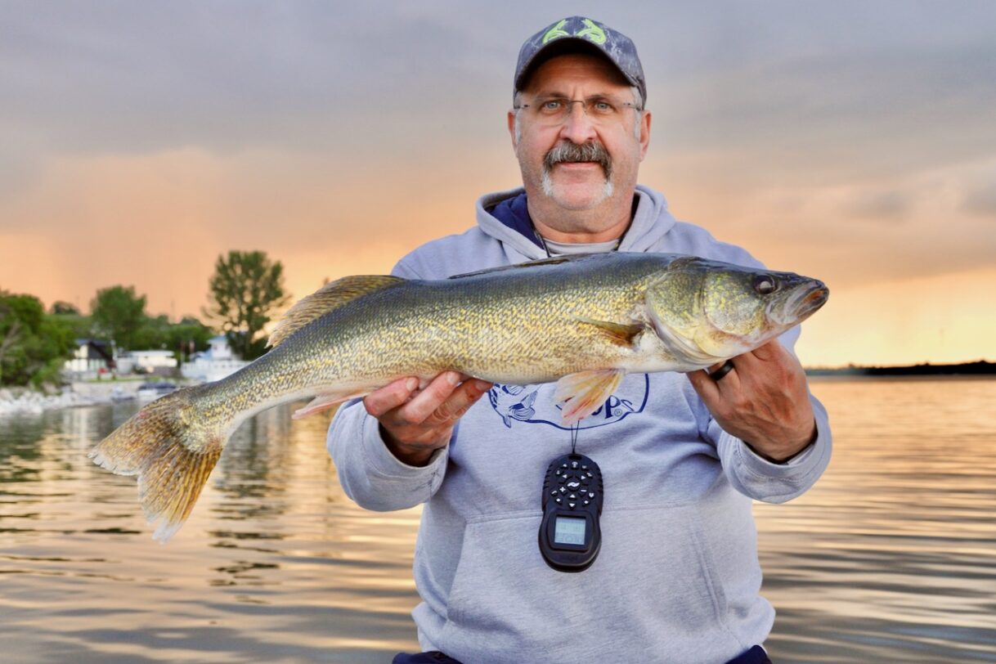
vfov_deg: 34.2
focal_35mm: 39
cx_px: 498
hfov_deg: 49.6
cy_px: 332
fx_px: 1079
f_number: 5.6
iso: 400
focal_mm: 26
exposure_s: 1/125
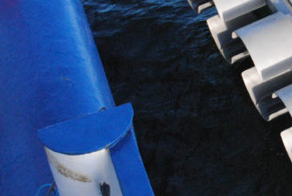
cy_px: 21
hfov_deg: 16.5
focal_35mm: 118
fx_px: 959
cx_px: 357
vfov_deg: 11.6
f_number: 5.6
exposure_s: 1/2000
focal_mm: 32
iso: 1600
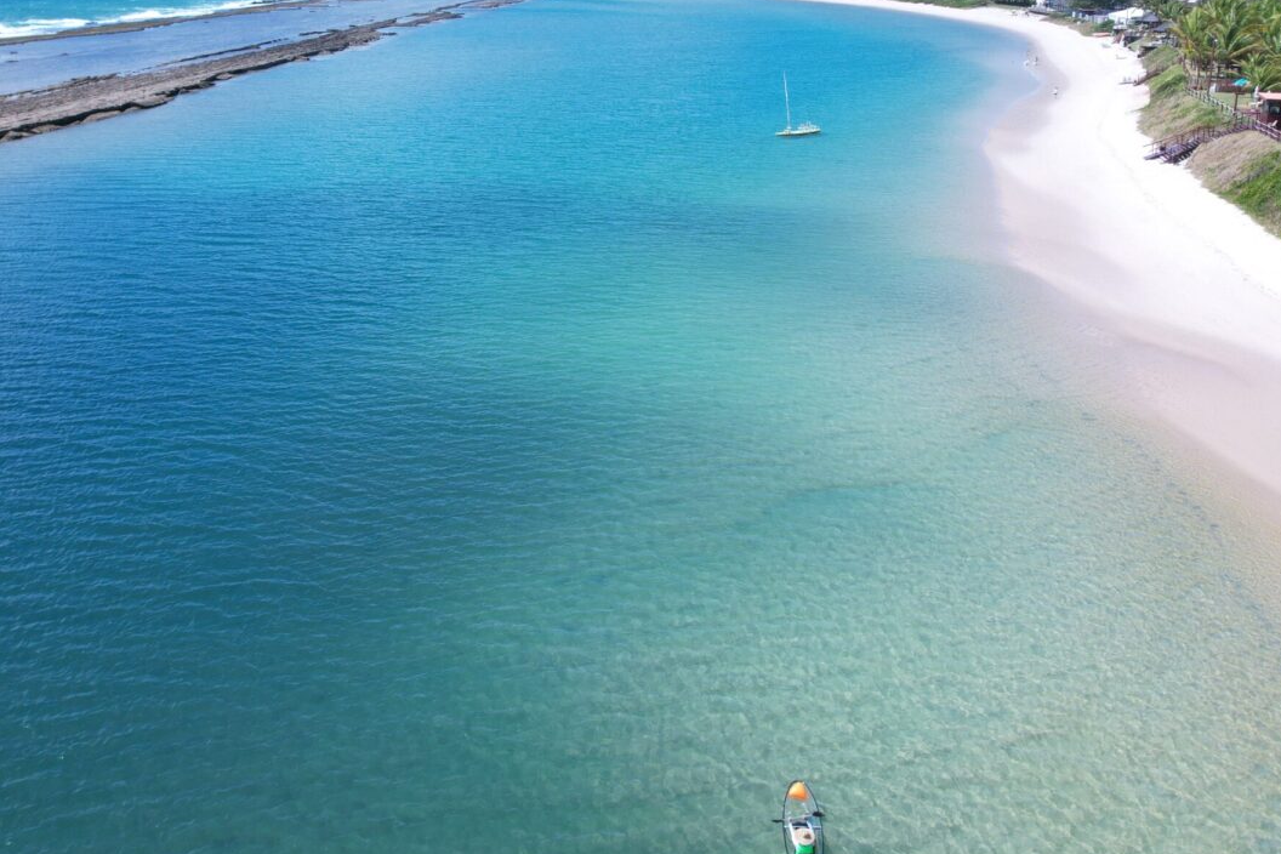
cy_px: 342
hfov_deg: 58.7
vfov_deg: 40.9
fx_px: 1139
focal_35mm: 32
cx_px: 678
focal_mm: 8.38
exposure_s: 1/400
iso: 100
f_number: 2.8
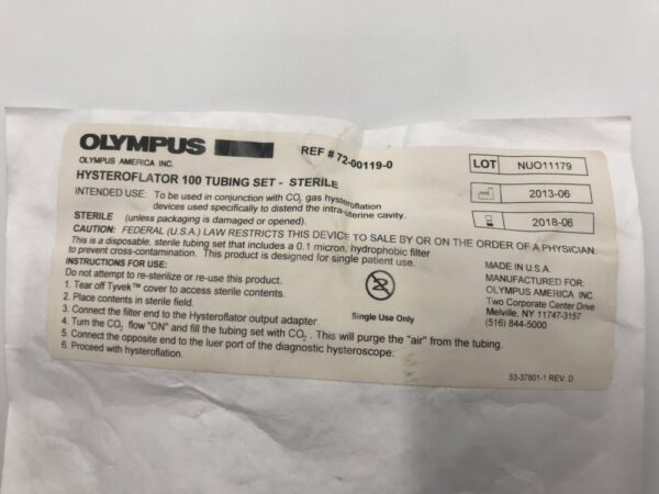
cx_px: 330
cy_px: 247
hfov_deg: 63.4
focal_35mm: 28
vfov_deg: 49.7
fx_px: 533
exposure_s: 1/141
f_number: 1.8
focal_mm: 3.99
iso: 20
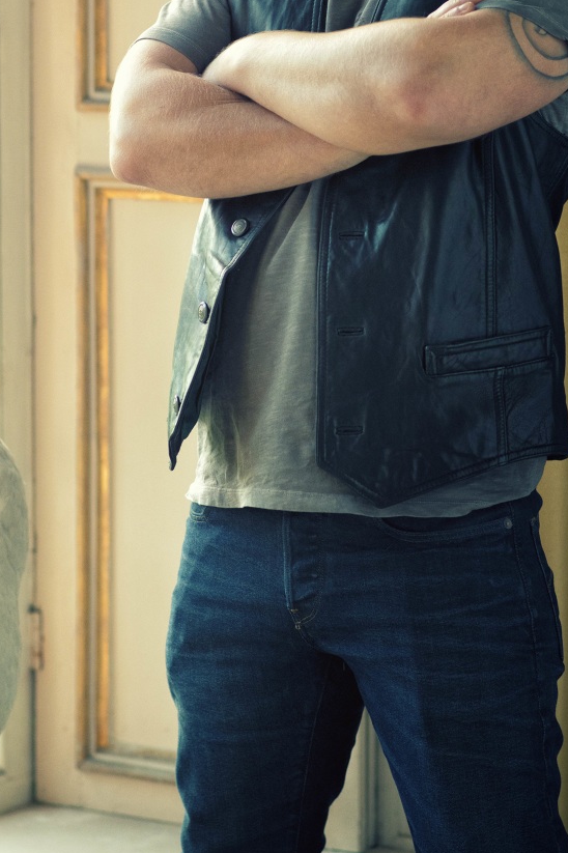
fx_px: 3671
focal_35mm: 155
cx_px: 203
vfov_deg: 13.2
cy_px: 226
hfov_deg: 8.8
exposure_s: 1/160
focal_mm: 85
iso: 1250
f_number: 2.8
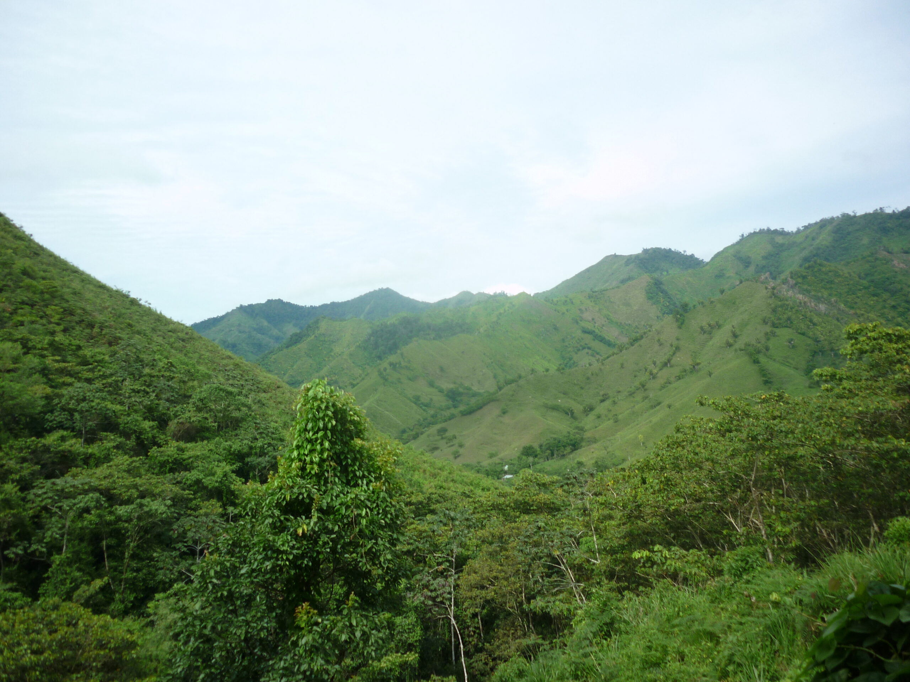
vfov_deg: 42.9
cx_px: 455
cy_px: 341
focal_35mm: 33
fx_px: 868
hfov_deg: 55.4
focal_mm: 5.5
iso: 80
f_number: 2.8
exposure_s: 1/800
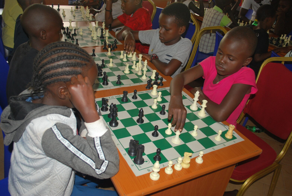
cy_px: 98
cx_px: 146
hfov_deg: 61.9
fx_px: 244
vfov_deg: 43.7
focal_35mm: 30
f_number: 3.8
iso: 200
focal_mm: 20
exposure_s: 1/60
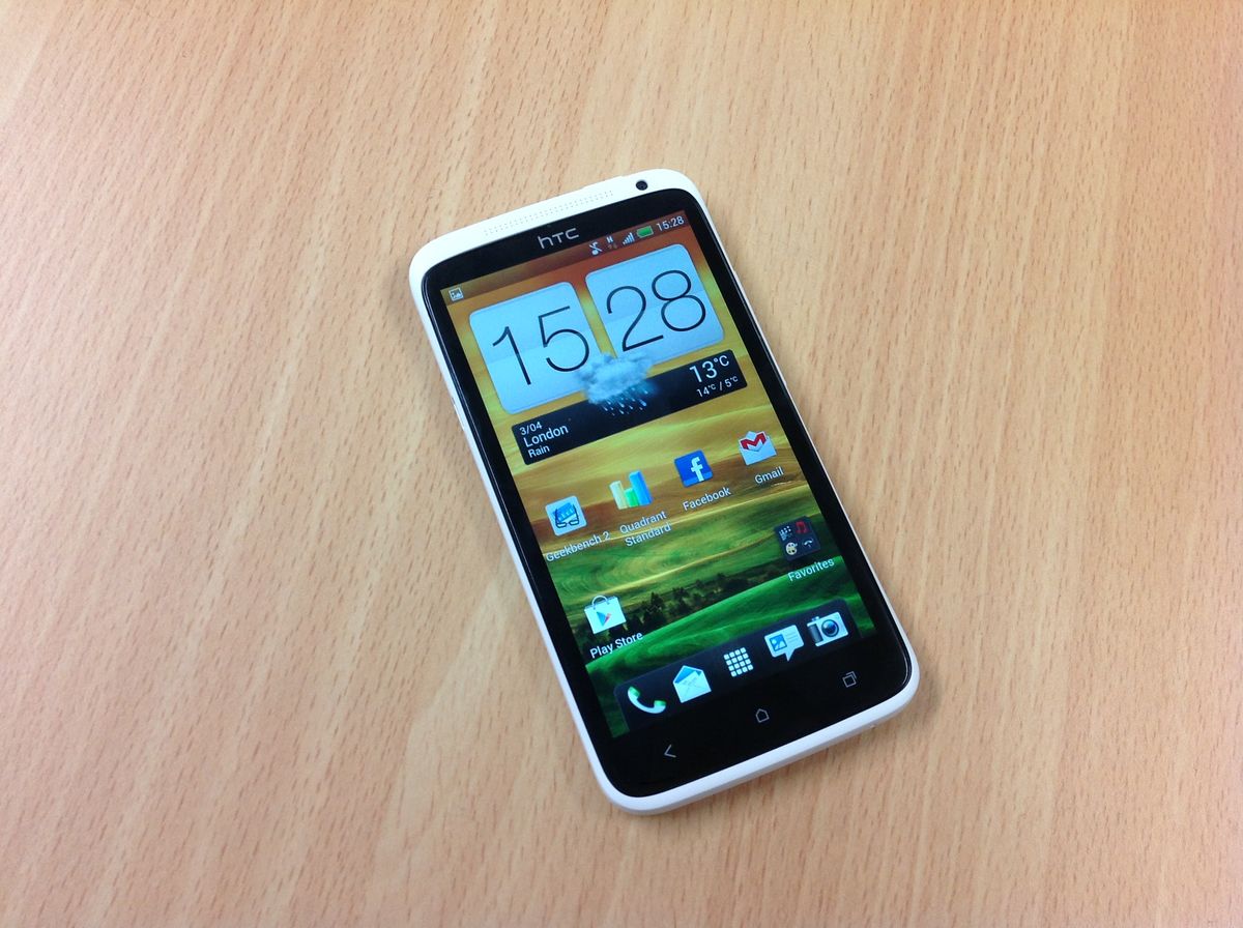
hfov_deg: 52.7
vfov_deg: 40.6
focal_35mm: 35
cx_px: 622
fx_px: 1255
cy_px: 464
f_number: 2.4
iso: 80
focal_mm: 4.28
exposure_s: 1/30
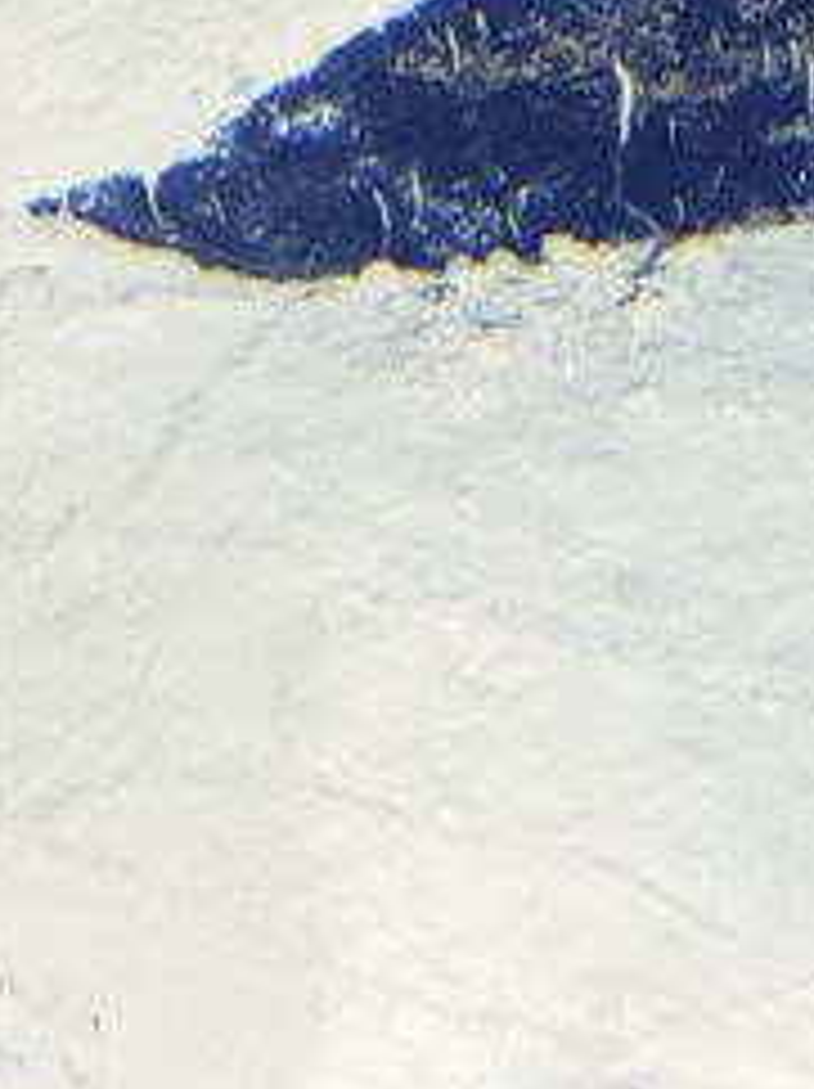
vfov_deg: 36.2
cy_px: 133
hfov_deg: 29.0
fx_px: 1570
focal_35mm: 50
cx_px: 479
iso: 250
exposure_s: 1/33
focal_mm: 4.3
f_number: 2.4
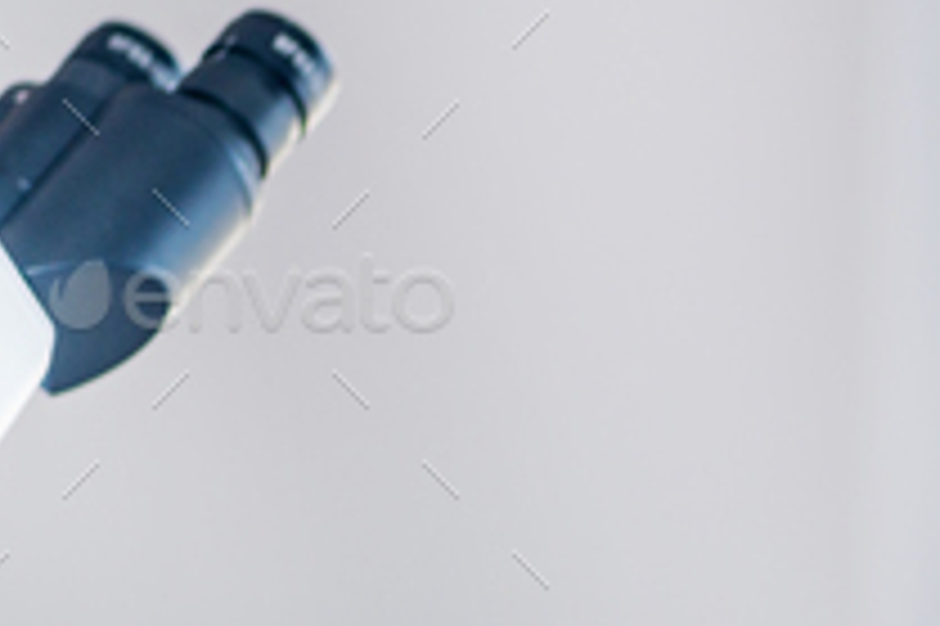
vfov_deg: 4.6
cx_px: 913
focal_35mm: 297
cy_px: 509
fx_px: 7749
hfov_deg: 6.9
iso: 200
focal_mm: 105
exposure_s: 1/160
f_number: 3.2
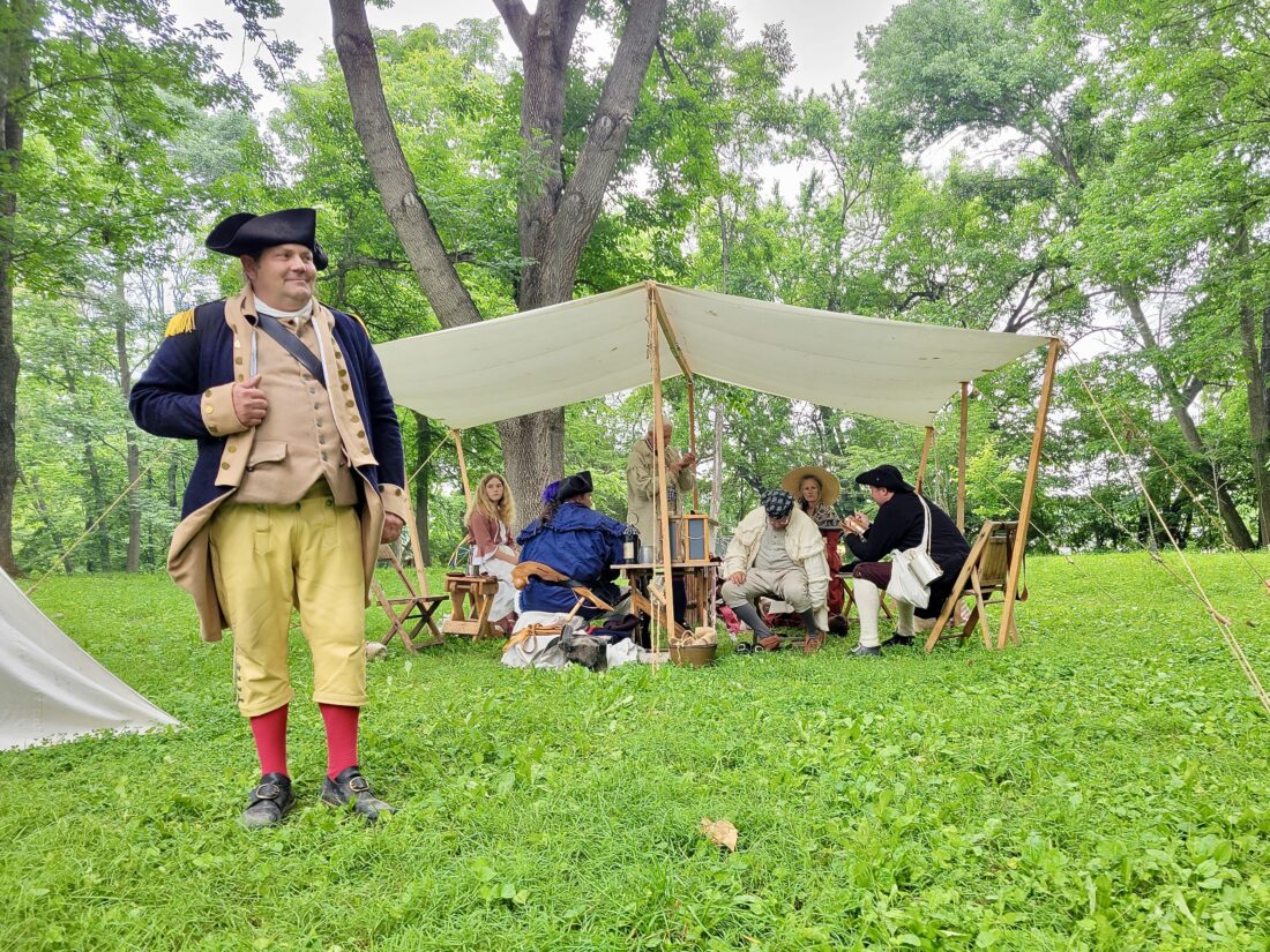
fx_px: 954
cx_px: 635
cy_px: 476
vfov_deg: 53.1
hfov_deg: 67.3
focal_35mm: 26
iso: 40
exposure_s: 1/120
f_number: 1.8
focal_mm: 5.4
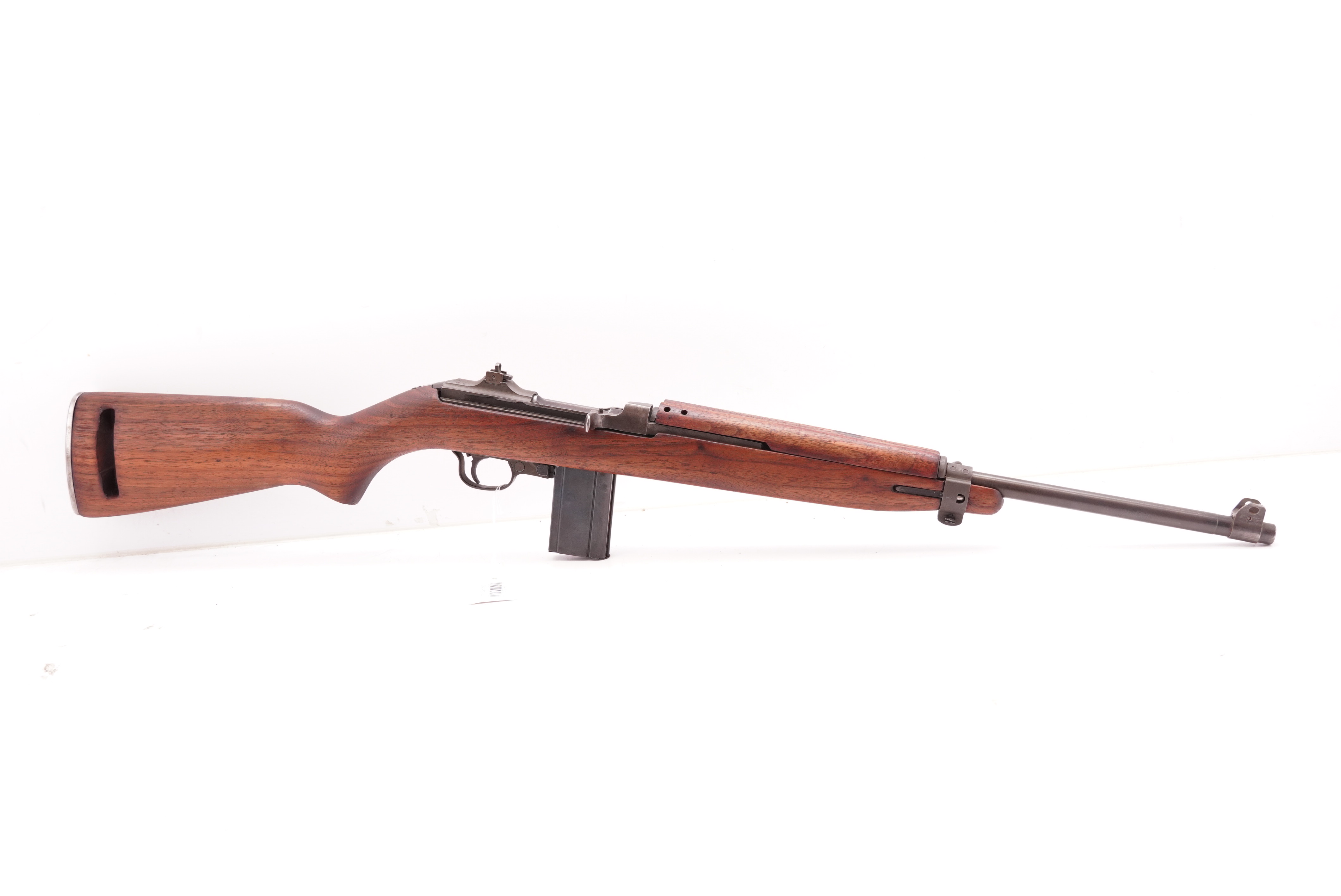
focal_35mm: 38
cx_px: 670
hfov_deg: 51.3
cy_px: 448
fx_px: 1398
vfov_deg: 35.5
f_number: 5.6
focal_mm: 25
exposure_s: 1/125
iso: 1000
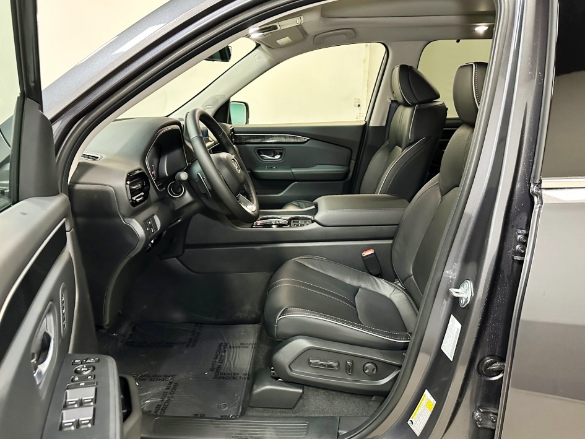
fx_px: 439
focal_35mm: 26
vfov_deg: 53.1
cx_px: 284
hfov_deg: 67.3
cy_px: 223
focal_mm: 6.86
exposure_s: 1/40
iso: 1000
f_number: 1.78
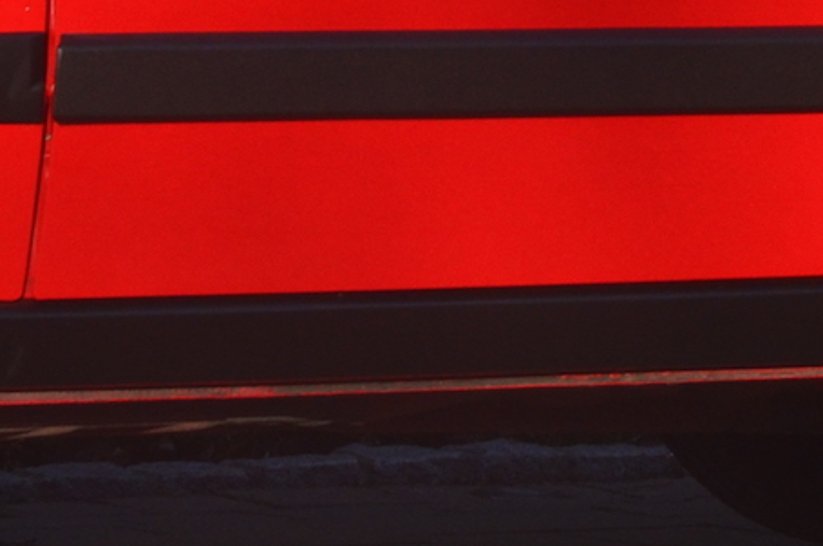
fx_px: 15044
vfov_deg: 2.1
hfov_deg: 3.1
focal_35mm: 659
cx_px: 1297
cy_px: -263
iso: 400
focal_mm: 100
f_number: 10
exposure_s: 1/200
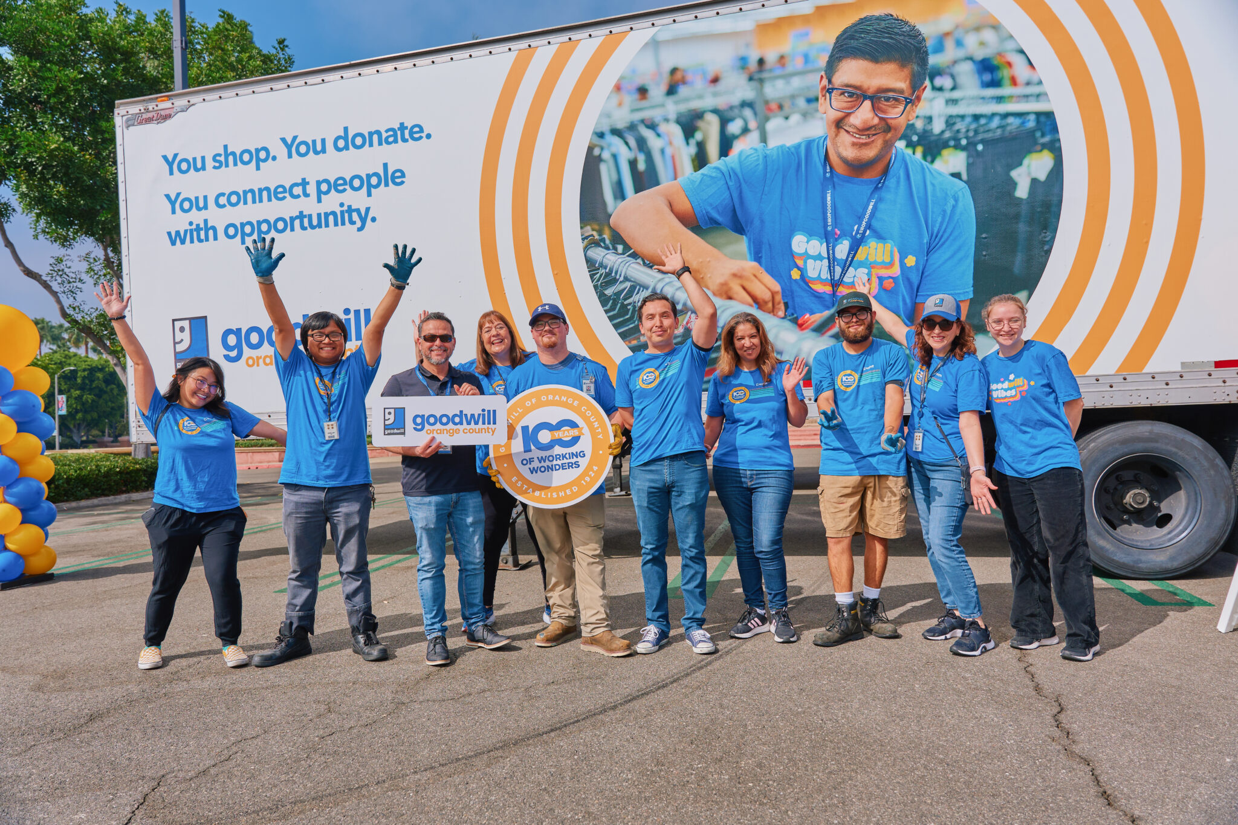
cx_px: 619
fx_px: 825
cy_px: 412
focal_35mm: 24
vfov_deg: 53.1
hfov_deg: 73.7
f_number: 4
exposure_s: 1/2000
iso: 100
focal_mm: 24
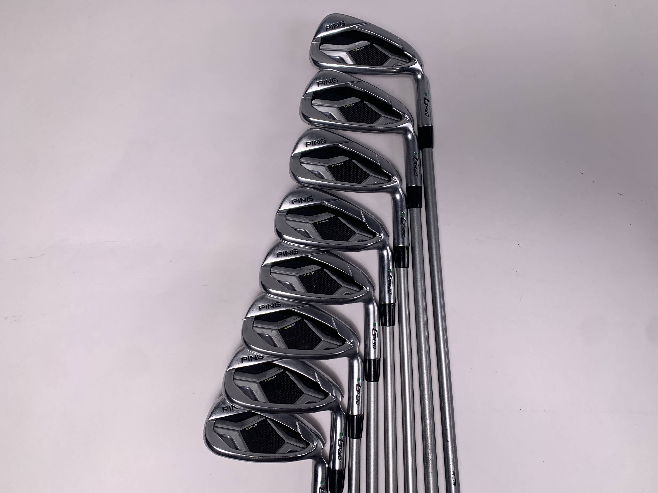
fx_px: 494
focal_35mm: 26
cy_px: 246
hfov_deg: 67.3
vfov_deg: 53.1
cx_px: 329
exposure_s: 1/336
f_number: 1.8
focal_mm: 4.25
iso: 25
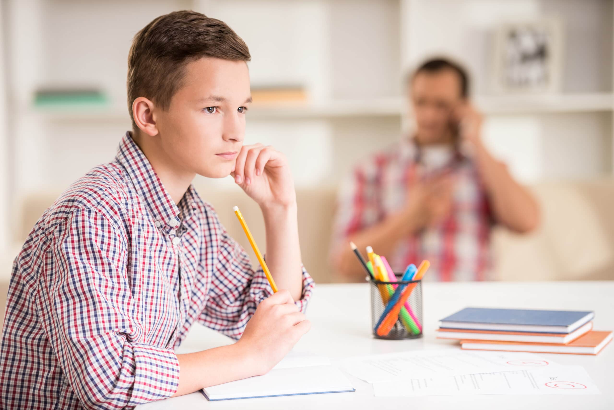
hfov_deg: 15.2
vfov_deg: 10.2
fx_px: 2303
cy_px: 205
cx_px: 307
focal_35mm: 135
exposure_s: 1/400
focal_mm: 135
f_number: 2.8
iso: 320
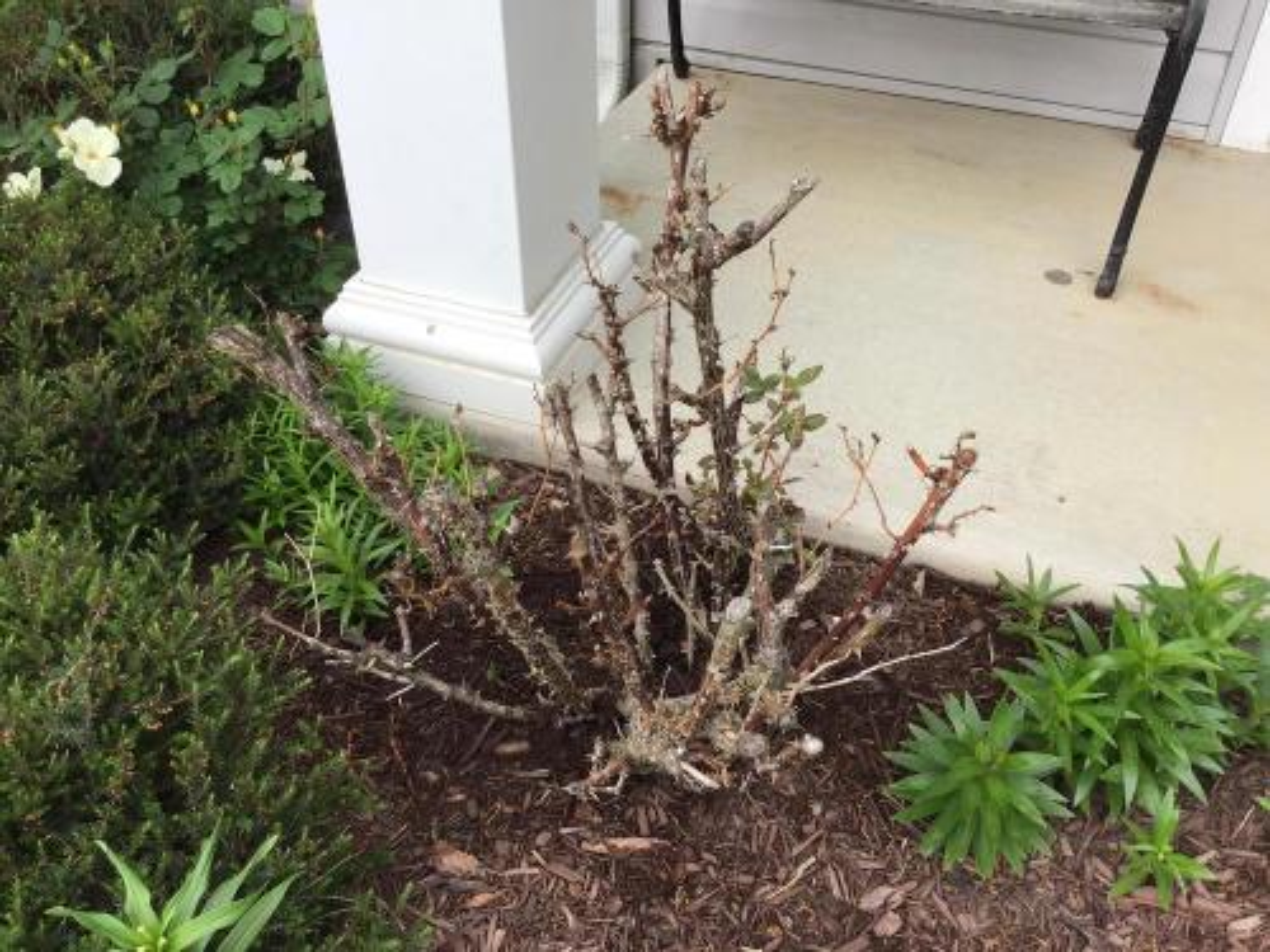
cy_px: 476
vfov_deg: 45.4
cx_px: 635
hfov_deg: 58.4
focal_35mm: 31
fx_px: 1137
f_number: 2.4
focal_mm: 3.3
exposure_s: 1/215
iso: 25
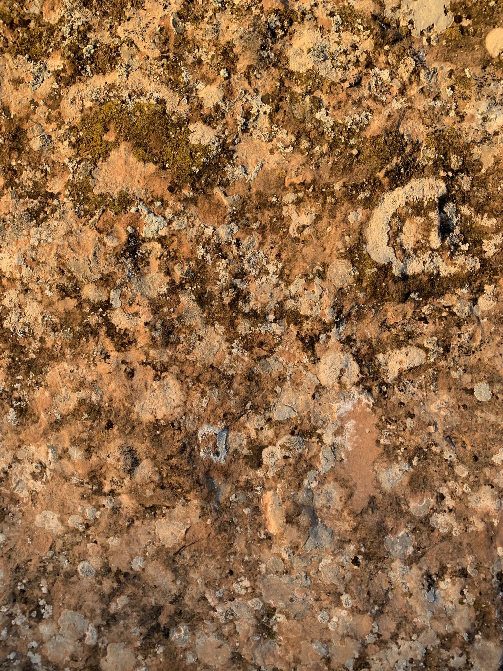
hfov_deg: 53.1
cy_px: 336
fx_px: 504
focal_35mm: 26
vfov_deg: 67.3
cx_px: 252
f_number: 1.8
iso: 32
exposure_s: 1/122
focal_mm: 4.25
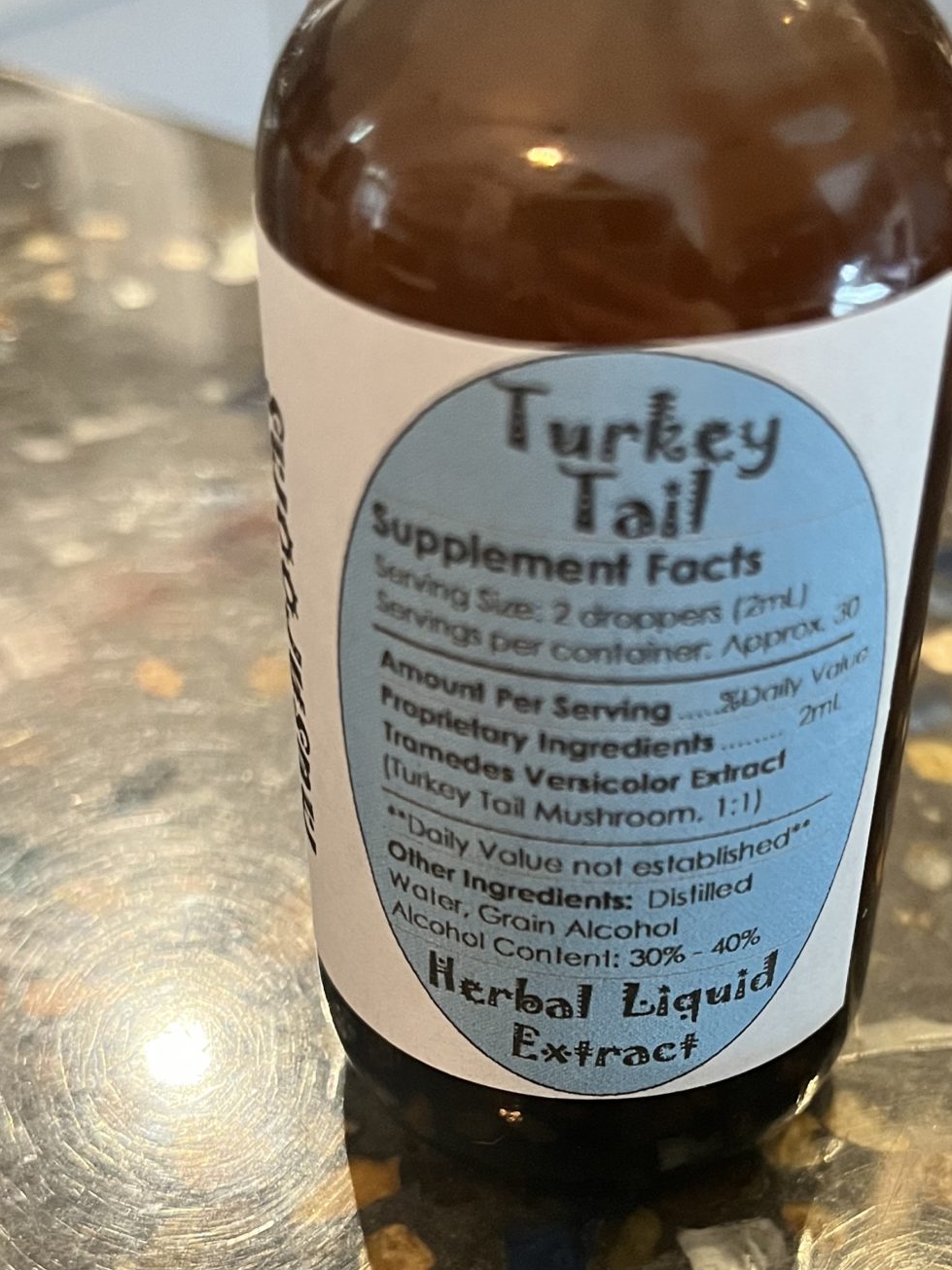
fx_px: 1870
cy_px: 941
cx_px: 606
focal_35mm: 51
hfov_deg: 28.4
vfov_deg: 36.7
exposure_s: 1/40
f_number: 1.6
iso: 400
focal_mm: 5.1
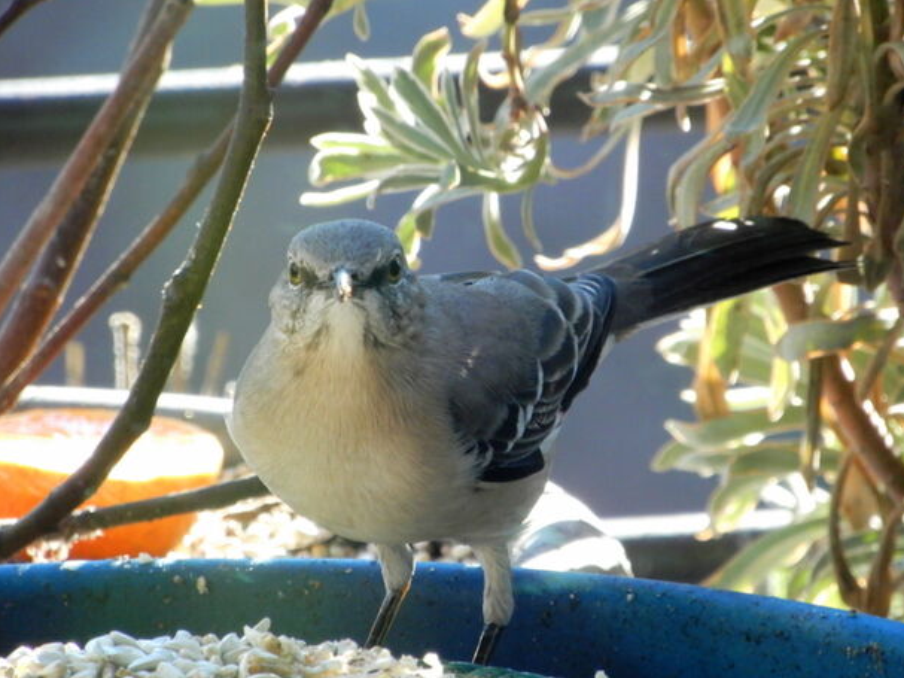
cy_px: 332
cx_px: 472
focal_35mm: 685
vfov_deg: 2.2
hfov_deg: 2.9
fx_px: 17885
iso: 400
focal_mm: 116
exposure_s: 1/100
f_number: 6.9
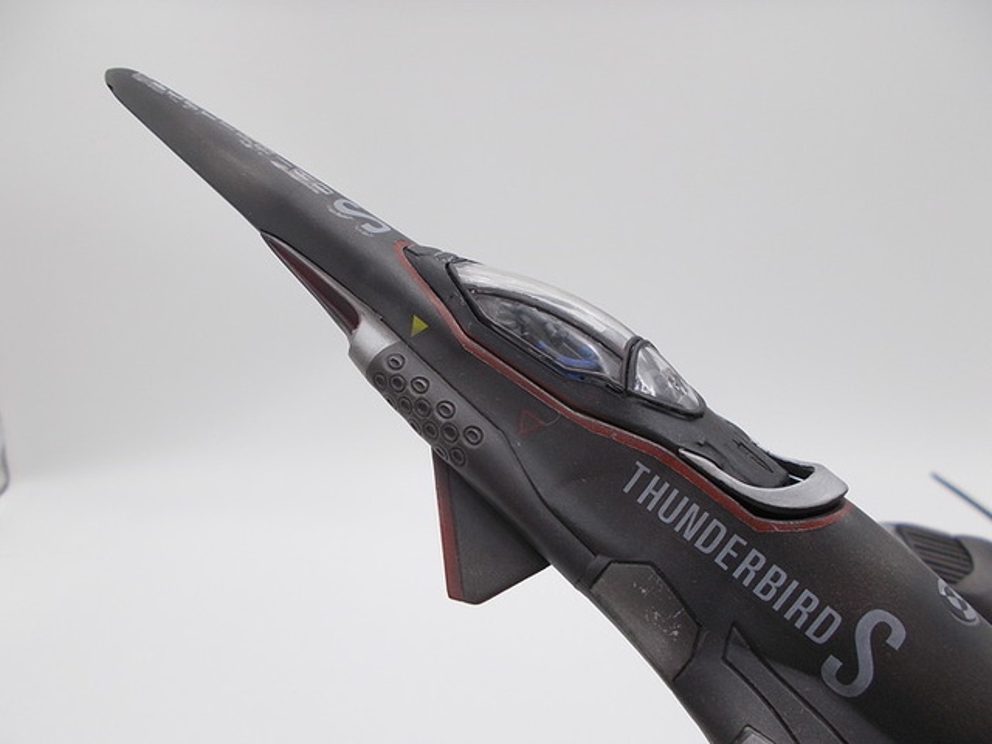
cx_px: 496
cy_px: 372
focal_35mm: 26
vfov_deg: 53.1
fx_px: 745
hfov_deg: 67.3
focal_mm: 4.6
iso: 80
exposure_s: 1/100
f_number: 3.2
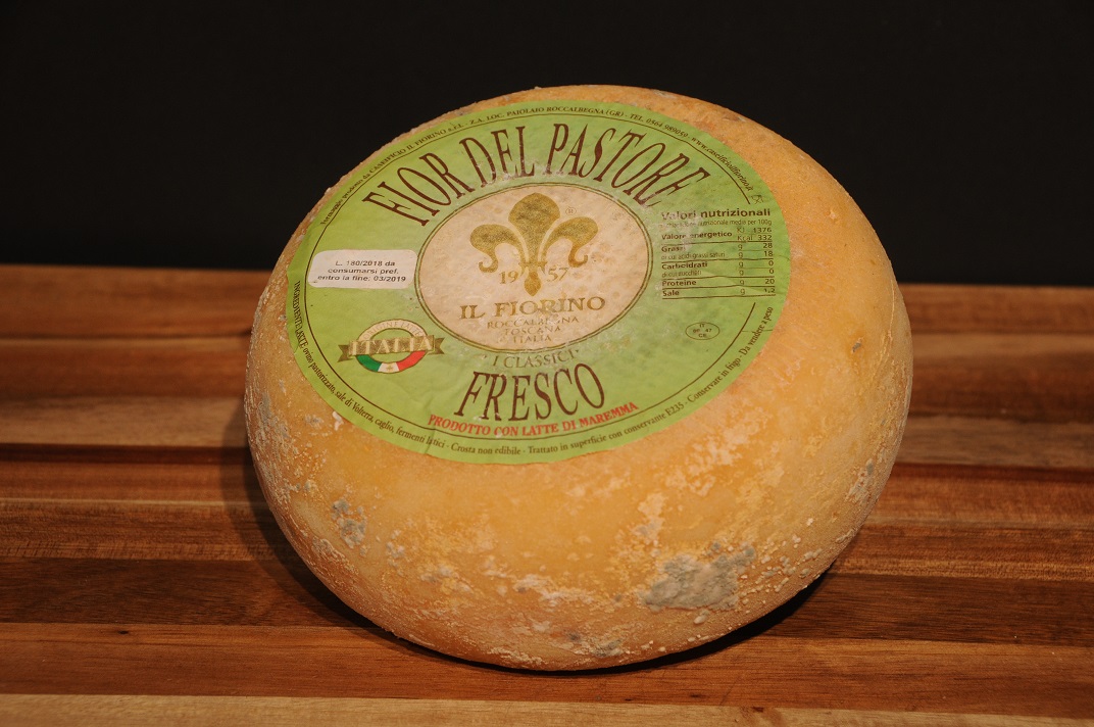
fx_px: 2550
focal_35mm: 84
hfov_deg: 24.2
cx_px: 547
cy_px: 364
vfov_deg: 16.2
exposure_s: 1/250
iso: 400
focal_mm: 56
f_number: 8
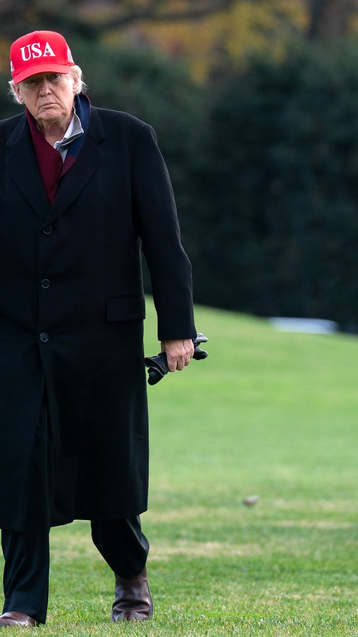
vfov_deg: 5.1
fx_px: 7122
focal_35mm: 422
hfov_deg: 2.9
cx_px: 61
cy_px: 286
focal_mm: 200
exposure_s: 1/640
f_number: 3.5
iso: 200
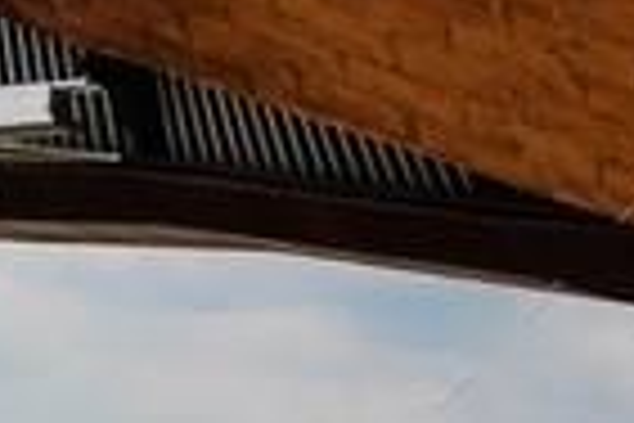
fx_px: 3099
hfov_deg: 10.7
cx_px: -603
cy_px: -394
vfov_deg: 7.5
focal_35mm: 176
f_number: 2.8
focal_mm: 15.52
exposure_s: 1/800
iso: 250
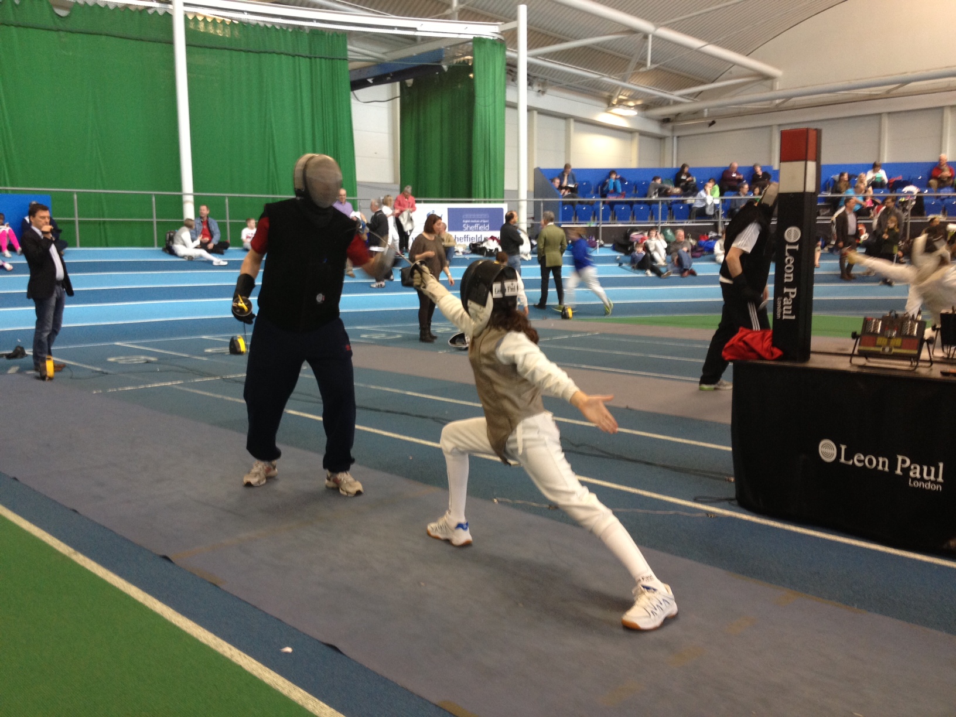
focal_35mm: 35
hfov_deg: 52.6
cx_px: 478
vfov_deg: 40.7
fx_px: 967
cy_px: 358
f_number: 2.4
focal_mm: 4.28
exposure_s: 1/20
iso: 100
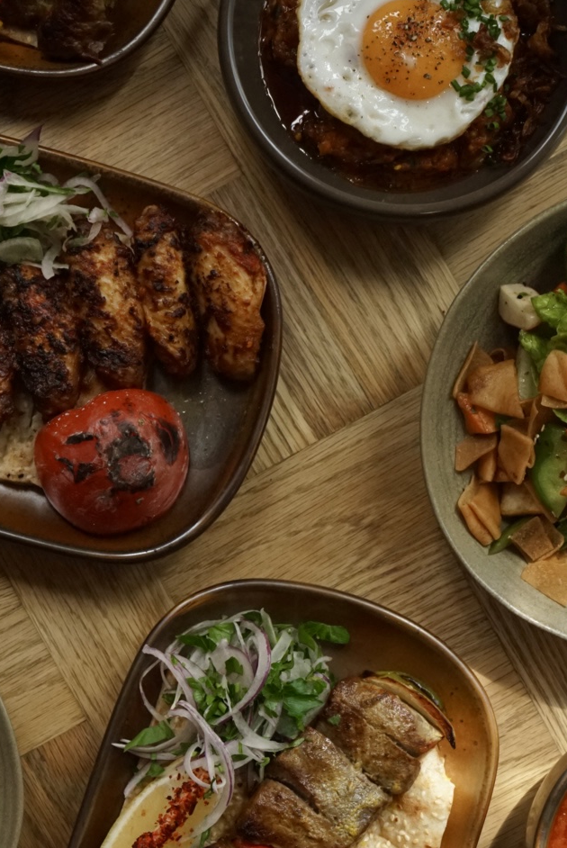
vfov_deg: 23.7
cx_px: 230
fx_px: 1980
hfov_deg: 16.3
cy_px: 713
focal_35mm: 84
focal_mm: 49
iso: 2500
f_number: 6.3
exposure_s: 1/640
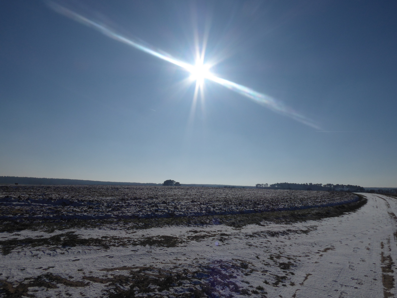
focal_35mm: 25
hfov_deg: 69.4
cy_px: 149
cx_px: 198
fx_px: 287
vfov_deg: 54.9
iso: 80
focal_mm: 4.3
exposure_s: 1/1600
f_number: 5.6
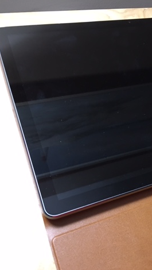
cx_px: 153
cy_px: 137
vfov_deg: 47.3
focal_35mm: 43
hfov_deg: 26.3
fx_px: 308
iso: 80
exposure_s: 1/10
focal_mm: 4.15
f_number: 2.2
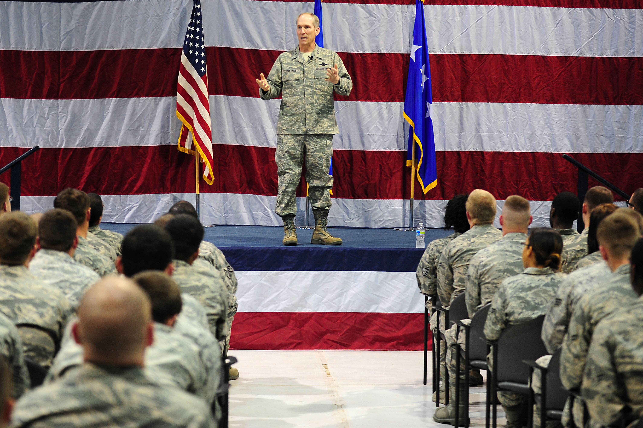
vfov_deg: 19.4
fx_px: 1249
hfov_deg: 28.9
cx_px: 322
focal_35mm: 70
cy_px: 214
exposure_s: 1/50
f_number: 3.2
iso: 800
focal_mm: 70
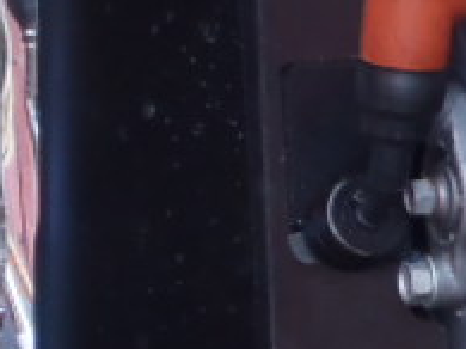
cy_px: 323
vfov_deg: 8.0
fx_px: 2475
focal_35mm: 184
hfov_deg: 9.3
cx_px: 1219
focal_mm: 5
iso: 100
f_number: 3.5
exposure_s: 1/40
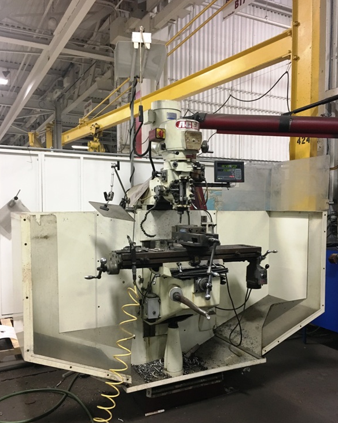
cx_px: 168
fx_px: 388
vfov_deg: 57.1
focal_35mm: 31
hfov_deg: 47.1
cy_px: 229
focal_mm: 4.15
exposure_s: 1/30
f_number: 2.2
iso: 160
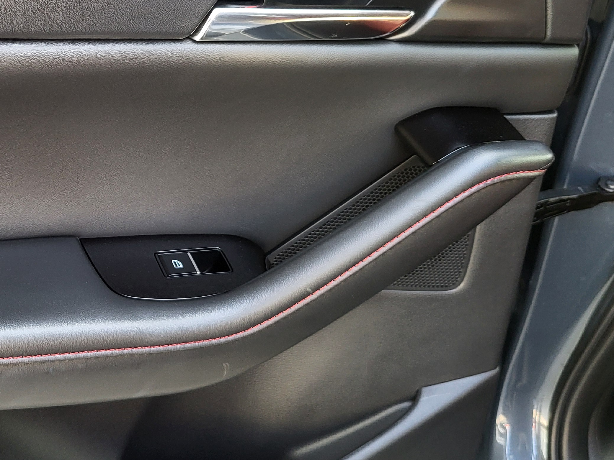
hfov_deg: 36.3
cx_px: 85
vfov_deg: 28.9
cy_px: 156
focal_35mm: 50
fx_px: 887
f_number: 1.8
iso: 200
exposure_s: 1/120
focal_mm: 5.4
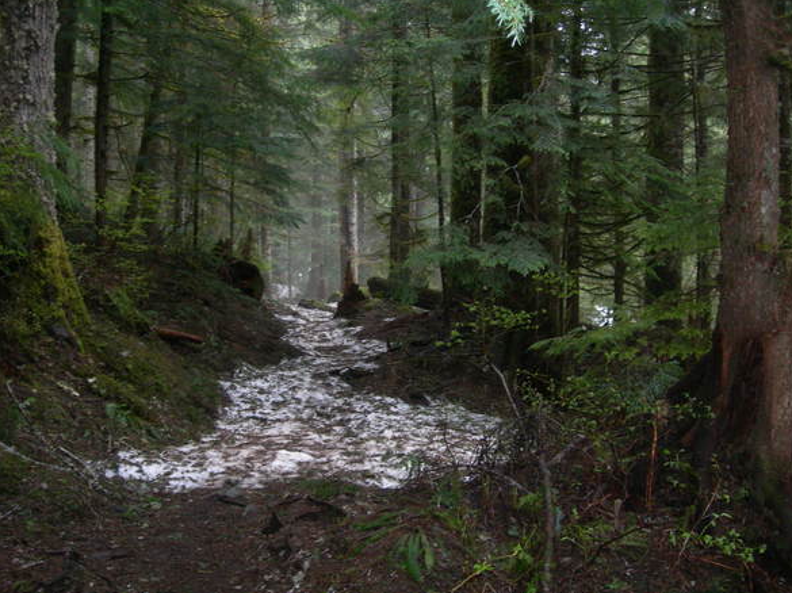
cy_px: 290
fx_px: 892
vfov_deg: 36.8
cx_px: 403
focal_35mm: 39
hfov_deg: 47.9
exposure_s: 1/60.1
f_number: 2.8
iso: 200
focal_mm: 7.8
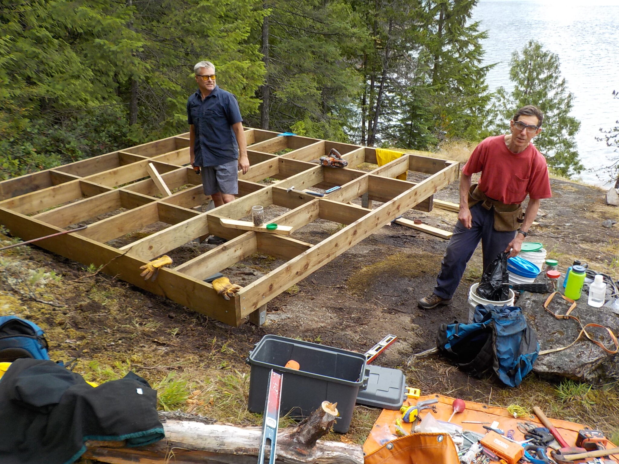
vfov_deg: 46.8
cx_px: 310
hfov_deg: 60.0
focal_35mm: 30
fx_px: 536
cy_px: 232
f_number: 3.3
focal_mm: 4.1
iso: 125
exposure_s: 1/320
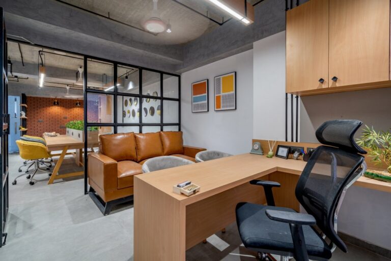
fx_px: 174
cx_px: 196
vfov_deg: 73.7
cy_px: 130
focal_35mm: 16
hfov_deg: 96.7
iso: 100
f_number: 9
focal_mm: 16
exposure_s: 1
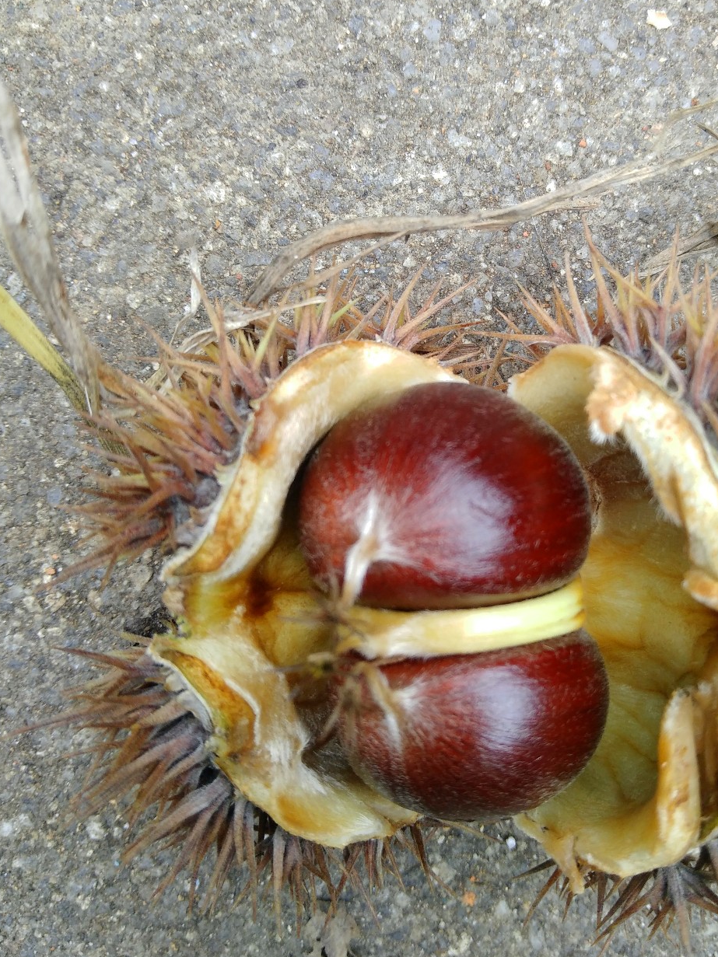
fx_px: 719
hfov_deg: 52.6
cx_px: 436
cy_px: 428
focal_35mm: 26
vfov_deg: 67.1
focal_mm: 3.46
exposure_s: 1/50
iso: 100
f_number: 2.2
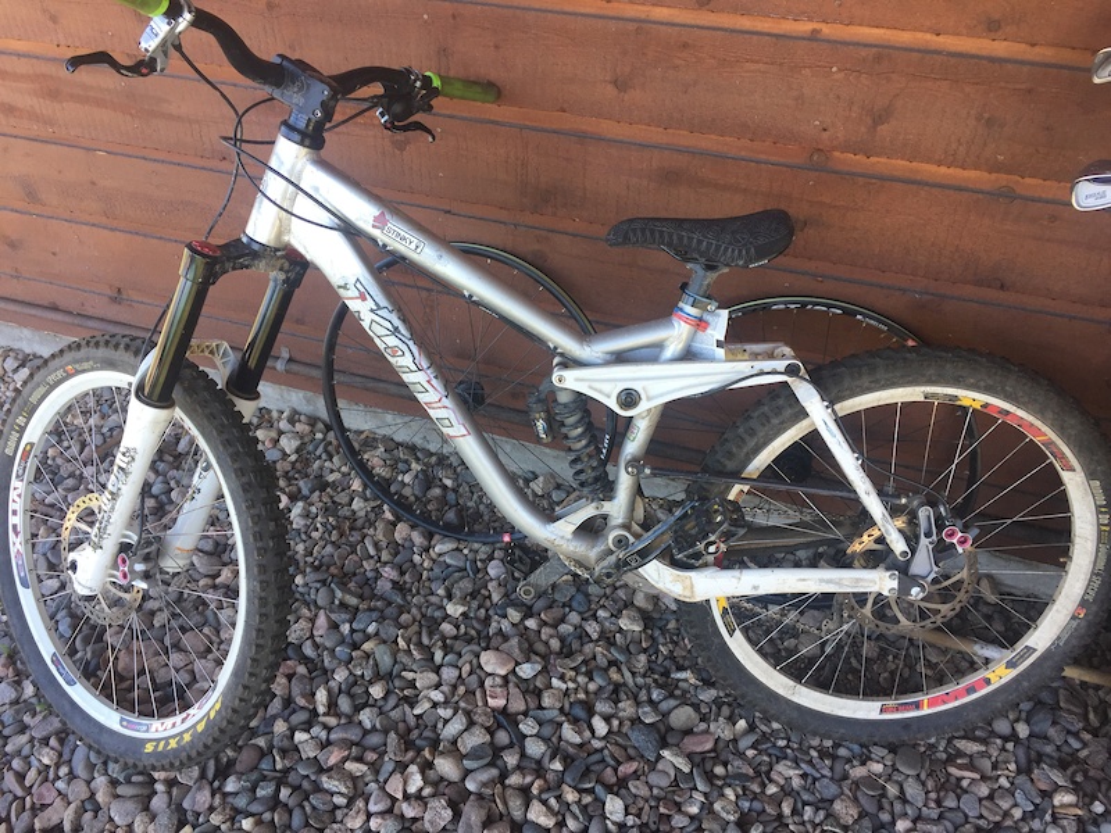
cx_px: 556
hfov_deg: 61.7
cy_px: 416
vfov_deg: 48.2
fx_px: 931
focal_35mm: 29
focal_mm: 4.15
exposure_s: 1/120
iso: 50
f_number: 2.2
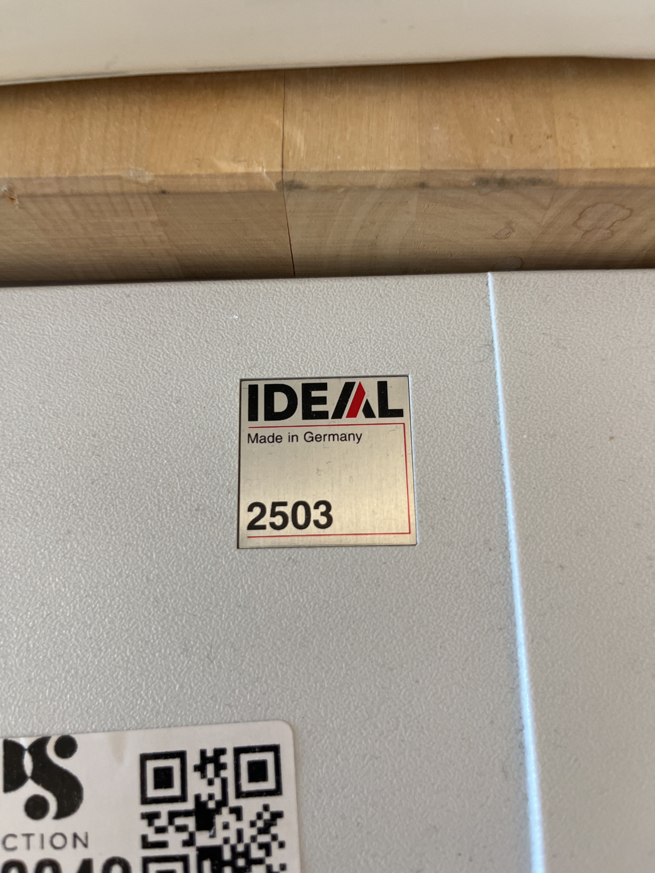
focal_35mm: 26
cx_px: 328
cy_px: 436
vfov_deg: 67.3
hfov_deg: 53.1
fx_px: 656
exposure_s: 1/58
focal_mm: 5.1
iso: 160
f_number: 1.6
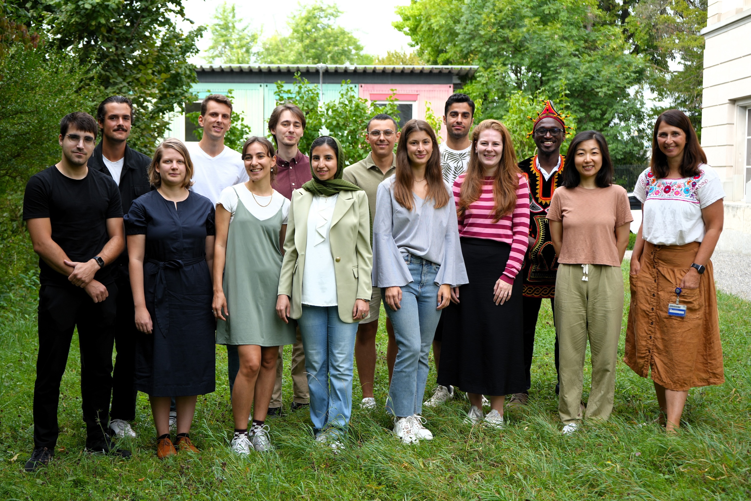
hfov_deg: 42.7
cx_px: 376
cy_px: 250
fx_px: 959
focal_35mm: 46
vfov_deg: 29.2
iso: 200
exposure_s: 1/160
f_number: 4.5
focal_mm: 46
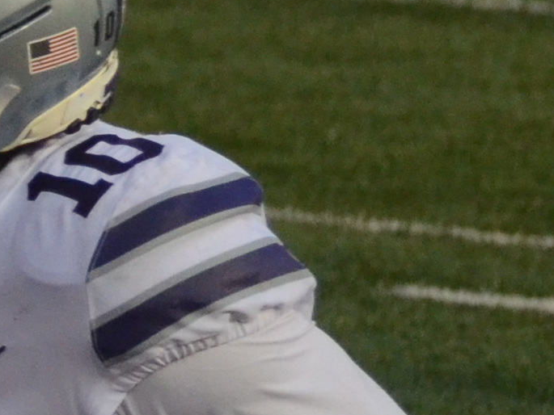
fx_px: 18568
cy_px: -581
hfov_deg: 1.7
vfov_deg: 1.3
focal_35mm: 1160
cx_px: -1273
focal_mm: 112
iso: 1600
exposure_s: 1/400
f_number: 5
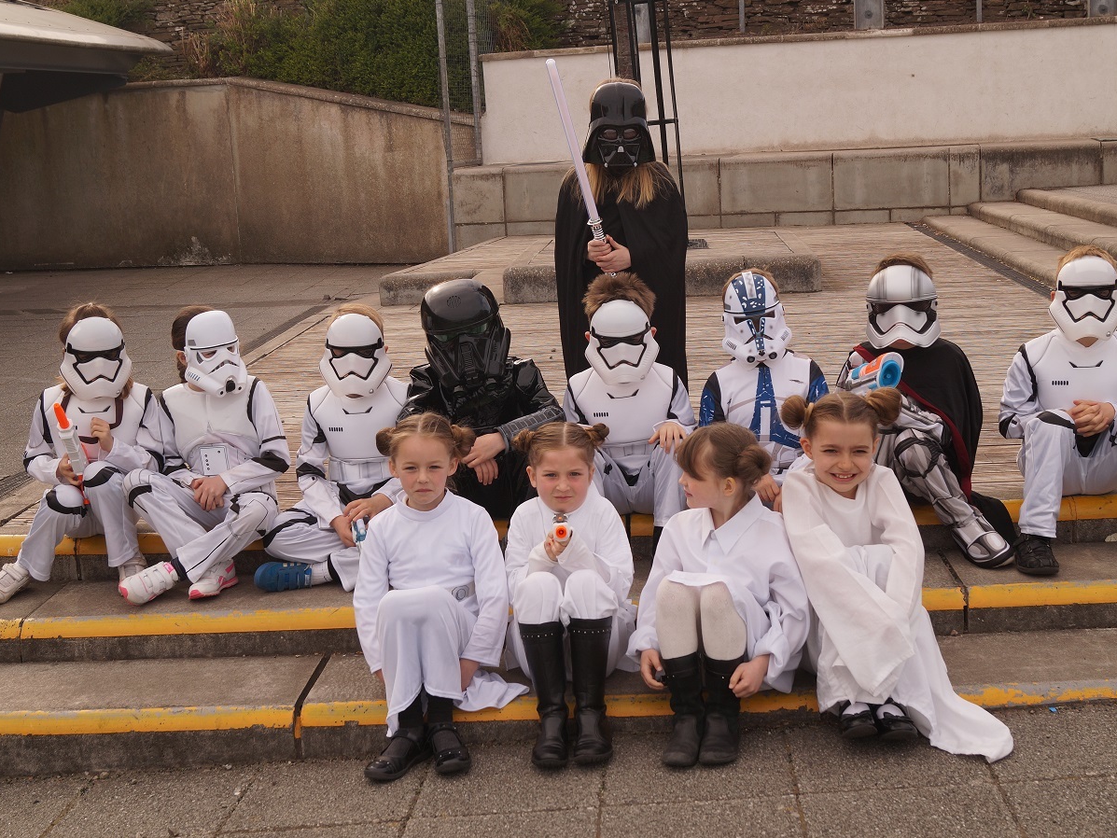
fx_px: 1484
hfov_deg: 41.2
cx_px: 552
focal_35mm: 46
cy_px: 418
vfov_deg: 31.5
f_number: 8
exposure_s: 1/200
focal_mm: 28
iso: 100
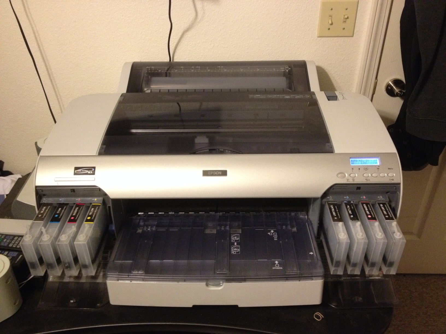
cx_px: 223
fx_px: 451
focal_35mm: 35
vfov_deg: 40.7
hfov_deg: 52.6
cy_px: 167
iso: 400
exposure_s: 1/20
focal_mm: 4.28
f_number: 2.4
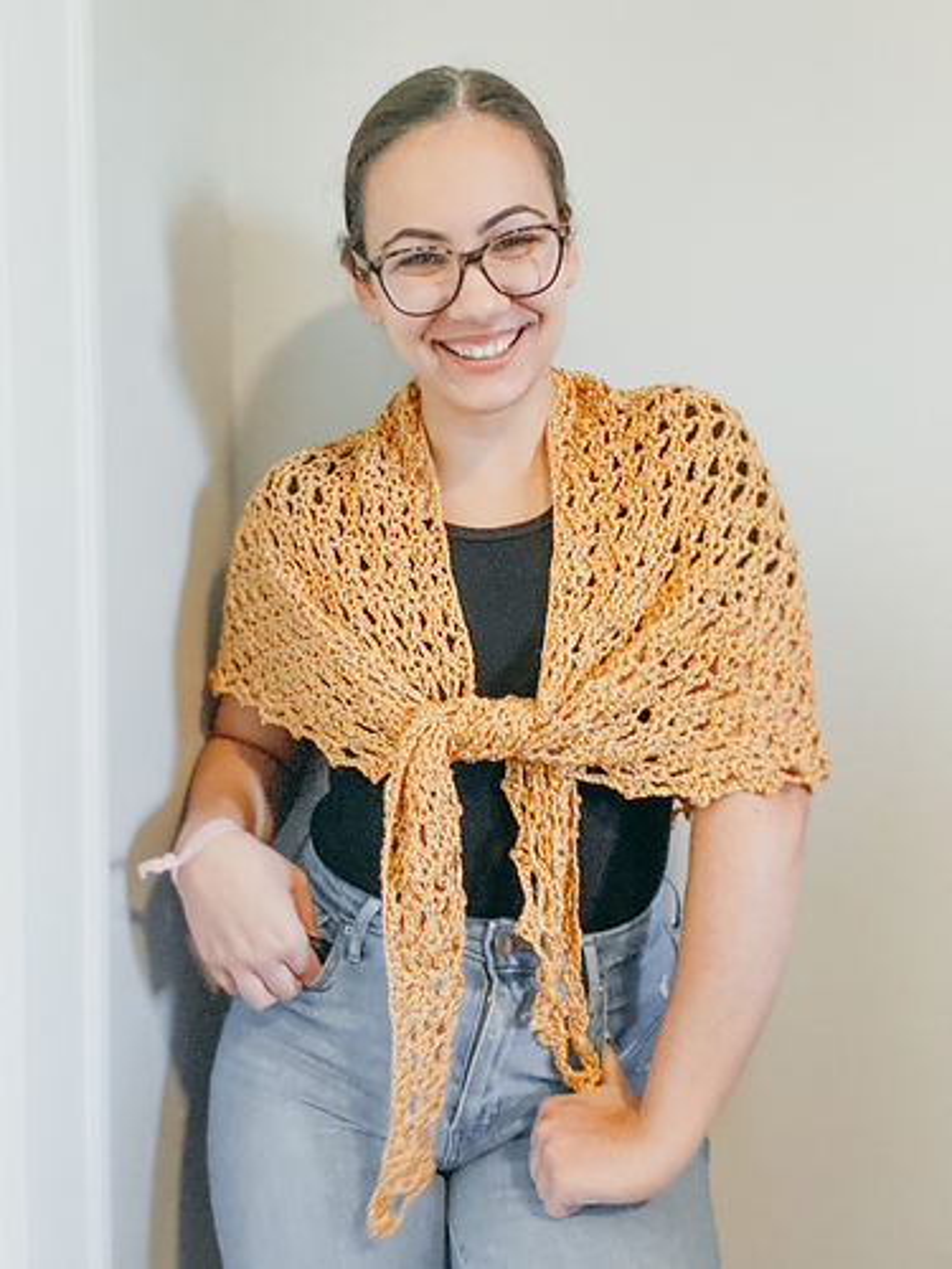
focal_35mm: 30
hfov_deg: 46.8
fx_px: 1100
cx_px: 476
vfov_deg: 60.0
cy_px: 634
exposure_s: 1/40
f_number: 2.2
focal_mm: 2.71
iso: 400
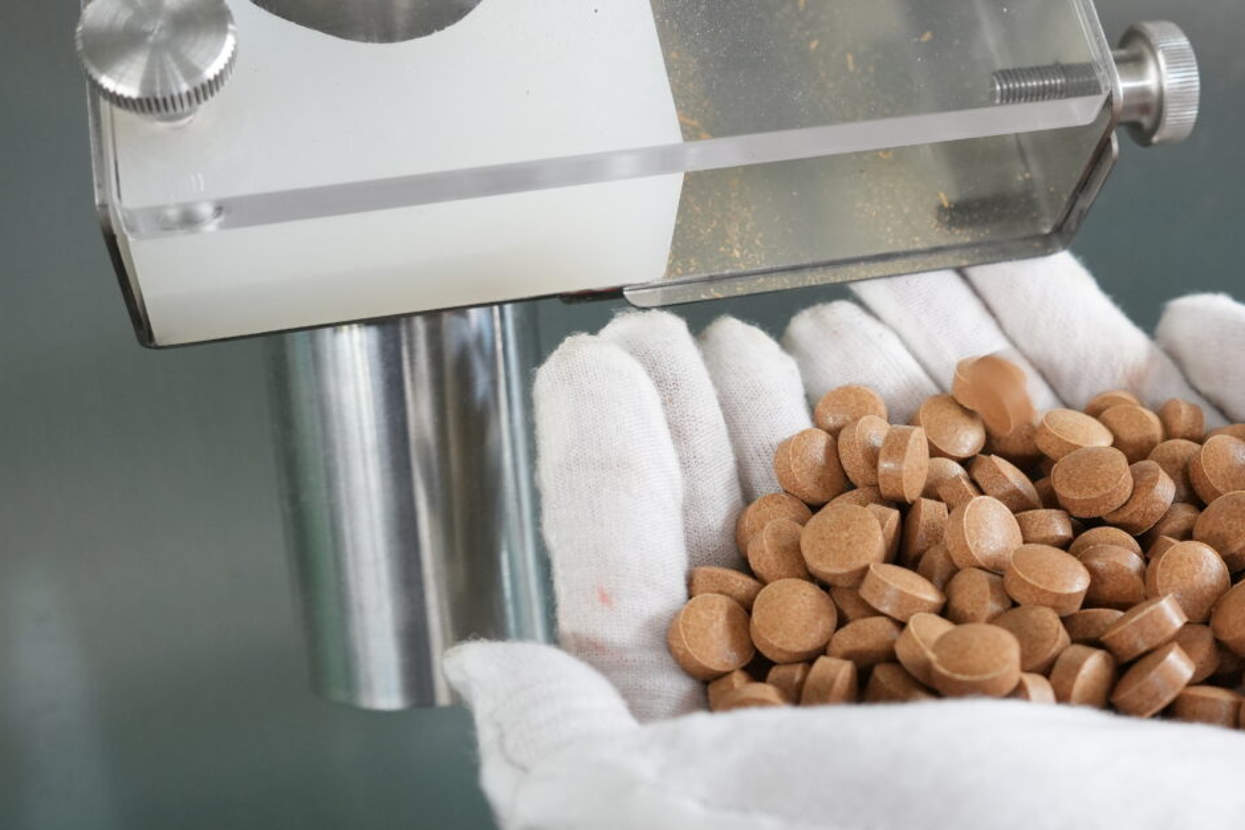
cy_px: 308
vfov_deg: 24.3
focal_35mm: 55
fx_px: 1918
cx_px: 927
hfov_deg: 35.2
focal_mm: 22.6
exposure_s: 1/80
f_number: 4
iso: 800
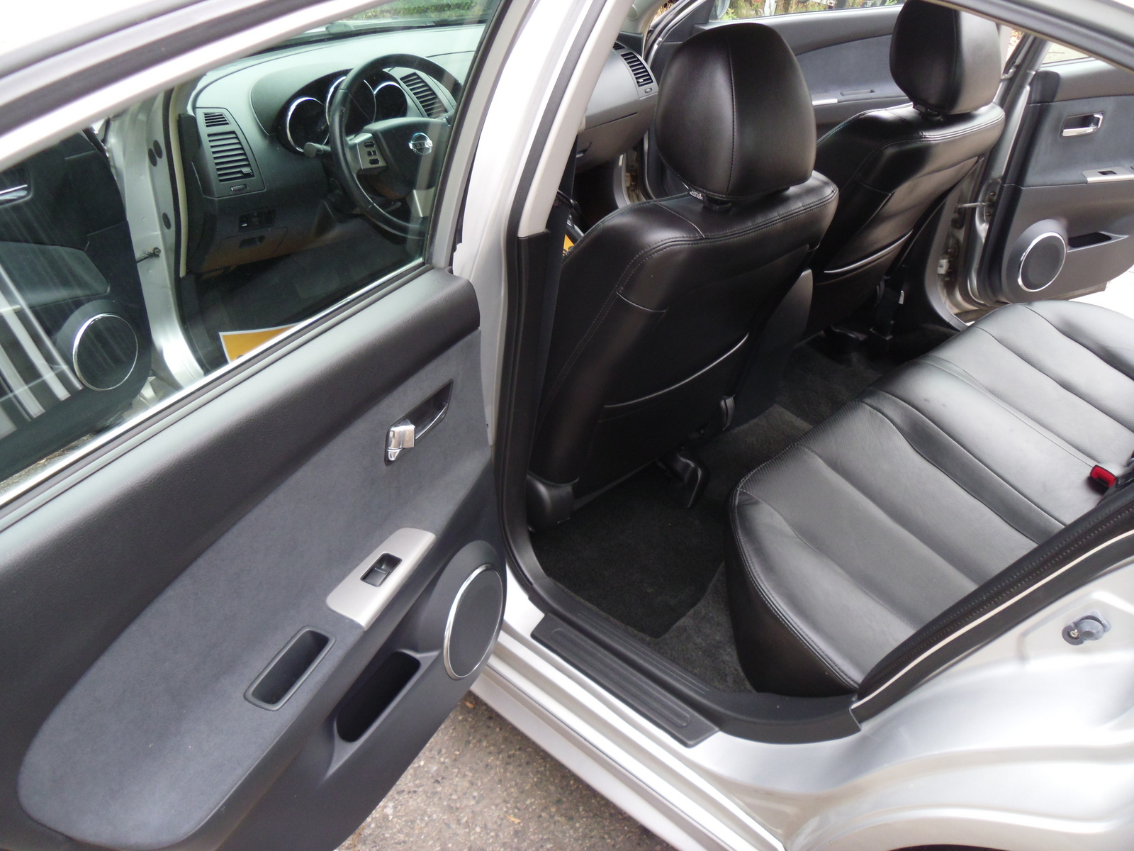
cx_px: 567
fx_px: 1016
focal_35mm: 31
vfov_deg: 45.4
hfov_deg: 58.4
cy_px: 426
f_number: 3.3
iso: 100
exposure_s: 1/33
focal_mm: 5.6
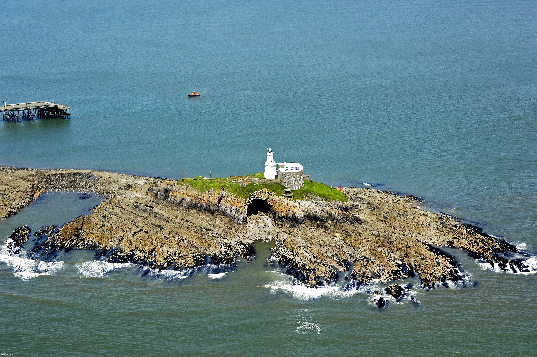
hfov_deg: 24.6
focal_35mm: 82
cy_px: 178
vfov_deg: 16.5
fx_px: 1229
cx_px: 268
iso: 400
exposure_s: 1/1000
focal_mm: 55
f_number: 8.5
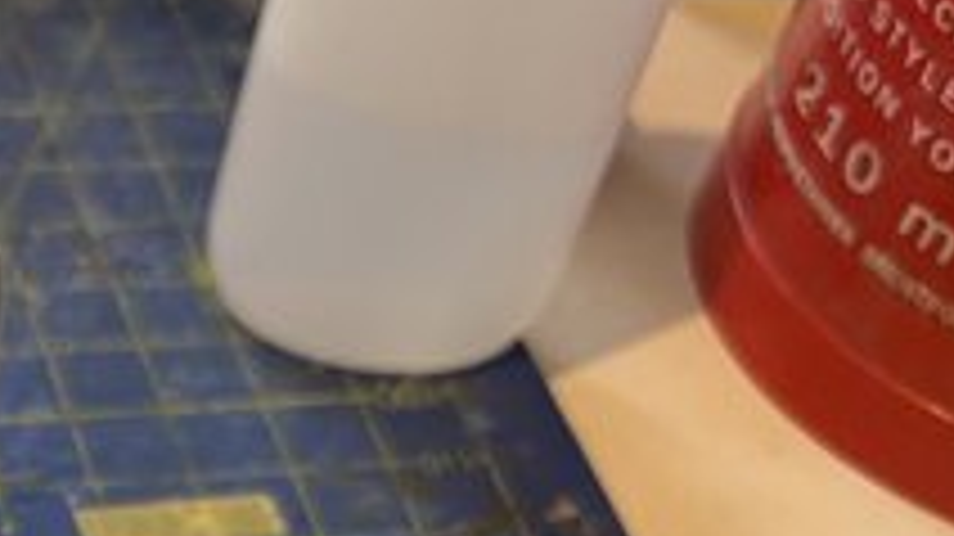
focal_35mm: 107
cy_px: 973
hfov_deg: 17.3
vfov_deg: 10.6
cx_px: -612
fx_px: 2705
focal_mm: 5.96
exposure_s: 1/94
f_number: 1.6
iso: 125
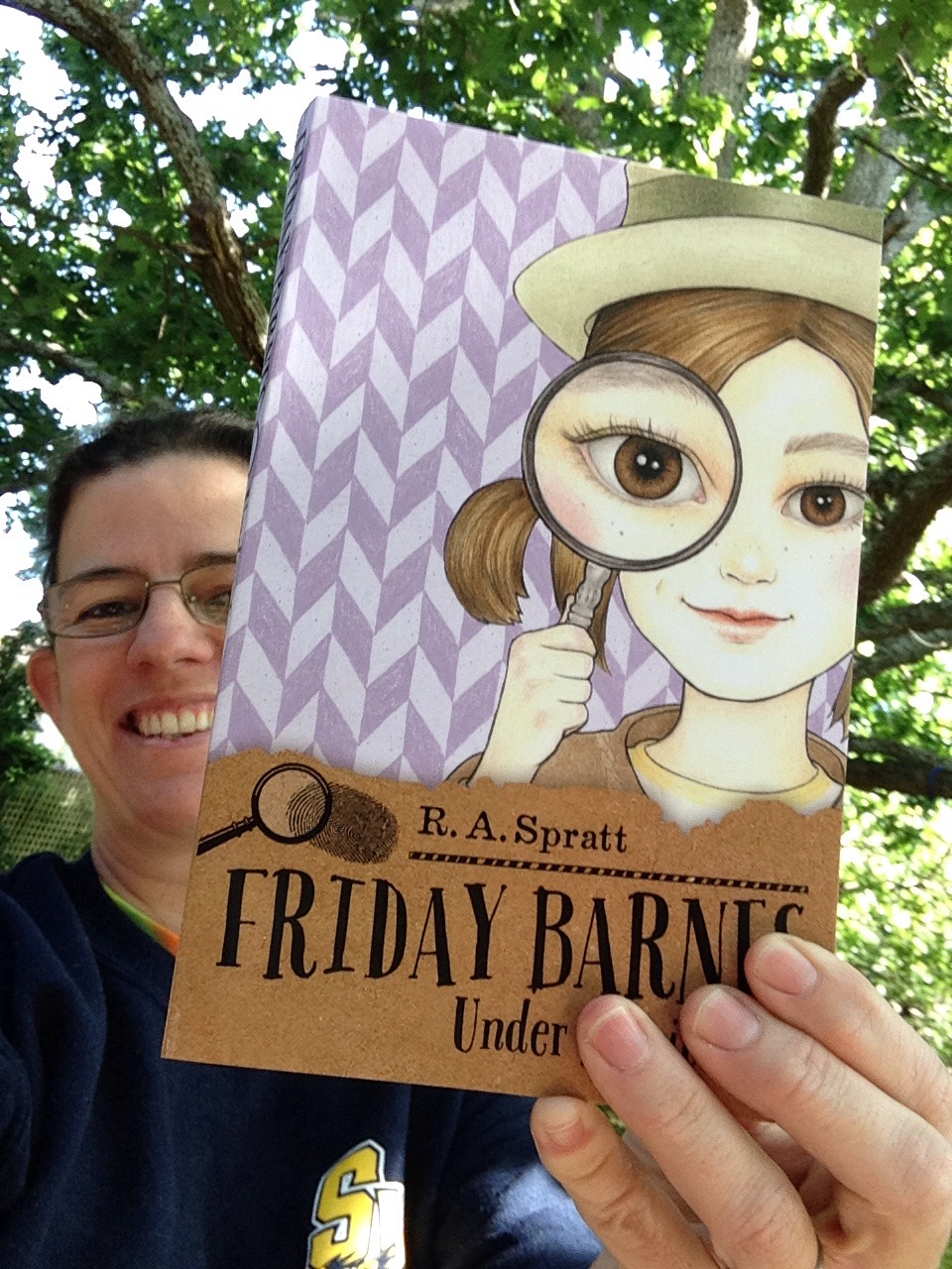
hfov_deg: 40.7
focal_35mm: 35
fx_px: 1283
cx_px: 476
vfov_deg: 52.6
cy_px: 634
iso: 32
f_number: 2.4
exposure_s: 1/60
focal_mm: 2.18
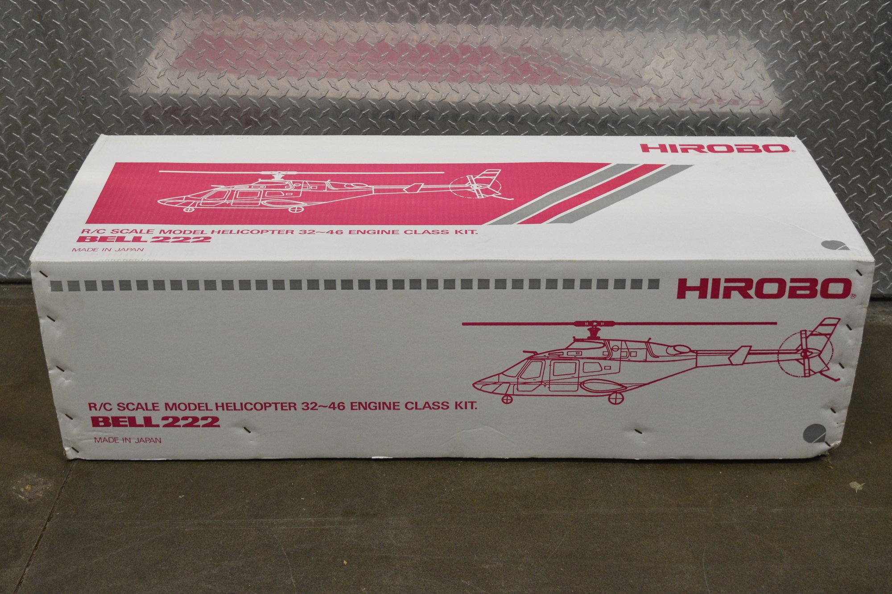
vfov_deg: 26.5
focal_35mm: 51
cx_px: 446
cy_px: 297
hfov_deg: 38.9
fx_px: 1263
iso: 1250
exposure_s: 1/200
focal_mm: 34
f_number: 5.6
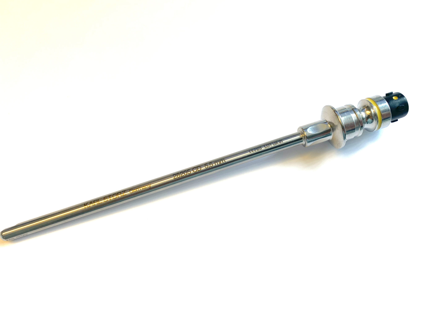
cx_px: 215
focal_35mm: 26
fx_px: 323
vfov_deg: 53.1
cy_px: 161
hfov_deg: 67.3
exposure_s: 1/122
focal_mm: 4.25
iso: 40
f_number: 1.8
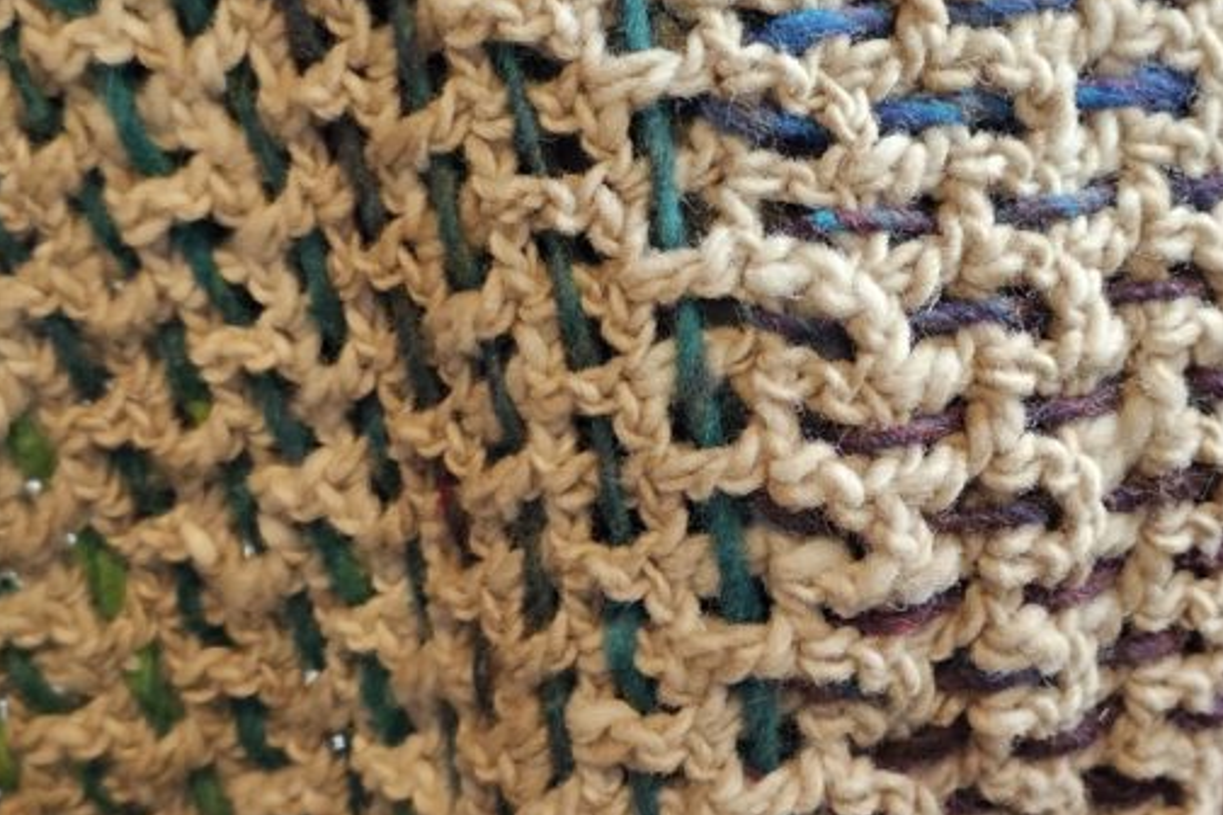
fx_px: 2582
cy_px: 475
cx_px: 903
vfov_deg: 17.9
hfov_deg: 26.3
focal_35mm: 76
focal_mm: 6.3
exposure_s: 1/180
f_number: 1.7
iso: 125
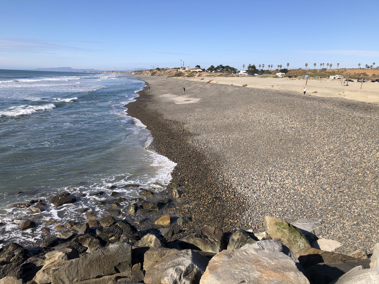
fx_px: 307
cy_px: 142
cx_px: 190
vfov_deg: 49.7
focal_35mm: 28
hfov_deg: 63.4
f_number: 1.8
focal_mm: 3.99
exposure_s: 1/2183
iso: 20
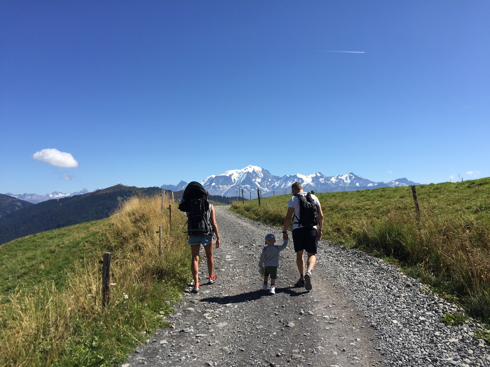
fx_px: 411
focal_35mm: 29
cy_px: 184
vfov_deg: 48.2
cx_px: 245
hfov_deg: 61.7
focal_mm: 4.15
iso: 32
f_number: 2.2
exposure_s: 1/1883
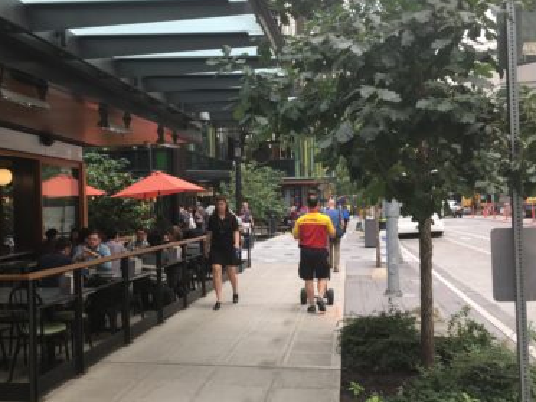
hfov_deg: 47.8
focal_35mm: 39
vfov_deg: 36.8
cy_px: 211
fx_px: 604
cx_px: 241
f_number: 2.2
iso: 32
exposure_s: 1/120
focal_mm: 4.15
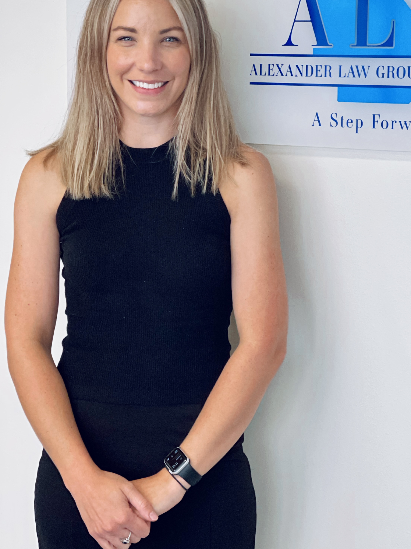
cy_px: 251
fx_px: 1393
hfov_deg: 16.7
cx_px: 282
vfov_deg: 22.2
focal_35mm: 88
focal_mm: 7.5
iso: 200
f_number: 2.2
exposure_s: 1/100
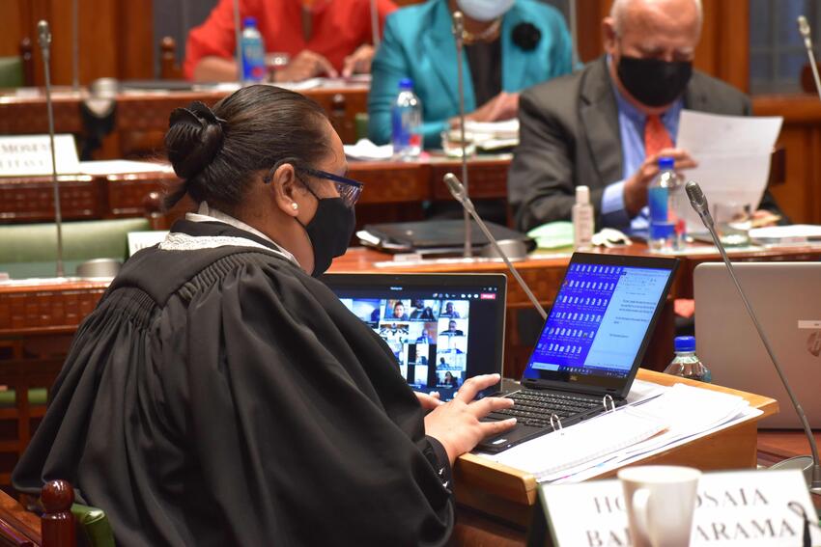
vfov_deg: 7.5
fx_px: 4174
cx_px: 410
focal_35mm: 183
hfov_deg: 11.2
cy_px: 274
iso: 1600
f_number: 6.3
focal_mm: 122
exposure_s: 1/30
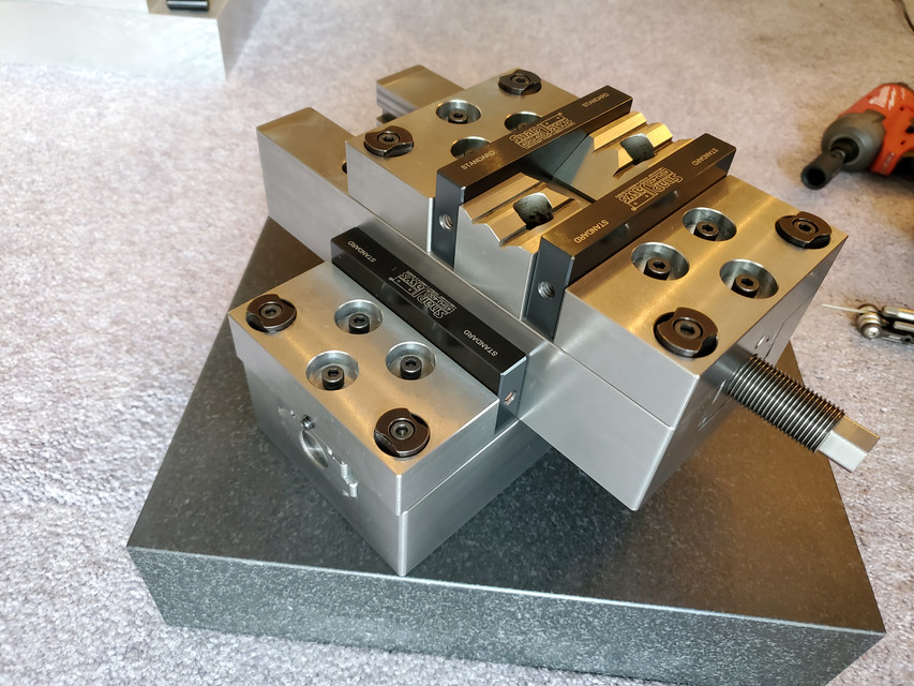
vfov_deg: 53.1
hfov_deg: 67.3
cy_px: 343
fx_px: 687
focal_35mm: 26
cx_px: 457
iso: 200
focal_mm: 4.3
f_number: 1.5
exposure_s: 1/40
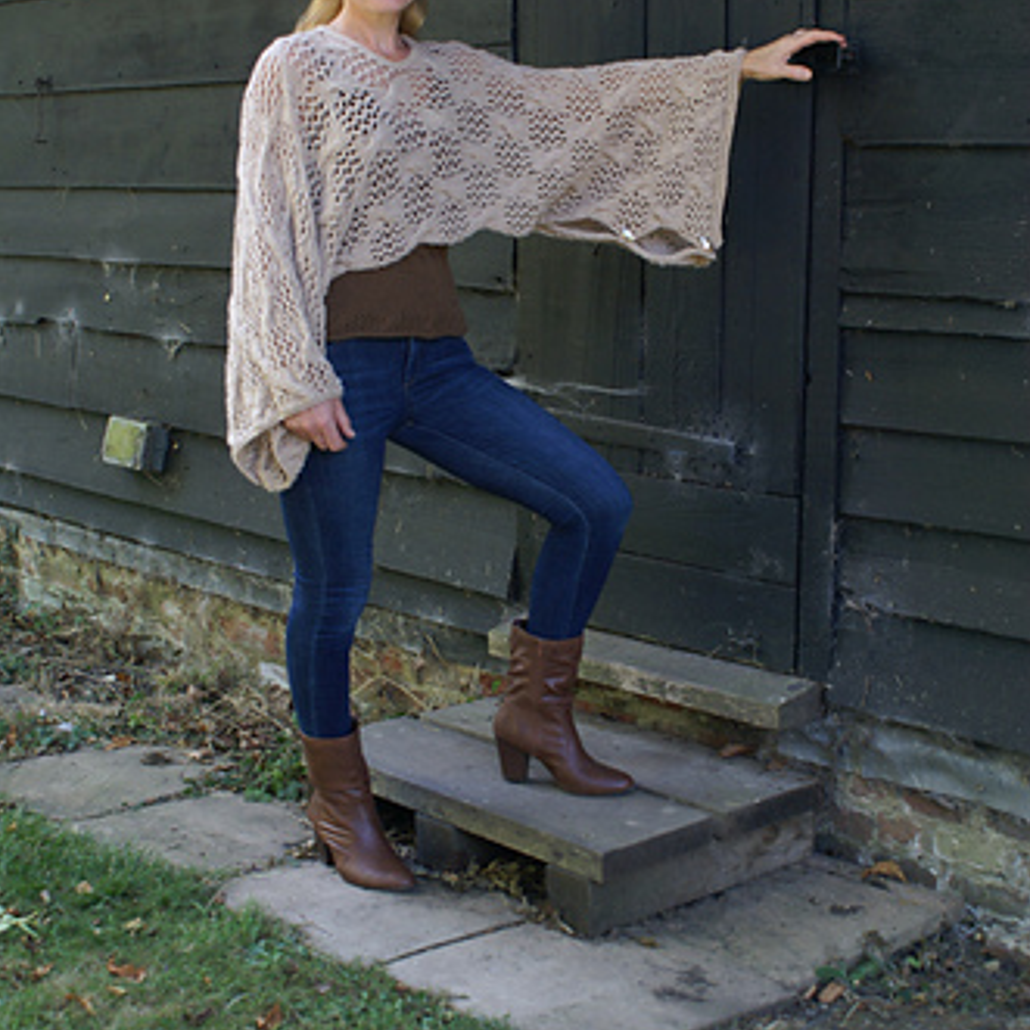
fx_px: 1818
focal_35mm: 54
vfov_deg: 31.5
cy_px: 414
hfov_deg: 31.6
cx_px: 512
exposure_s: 1/50
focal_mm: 28
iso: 250
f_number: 5
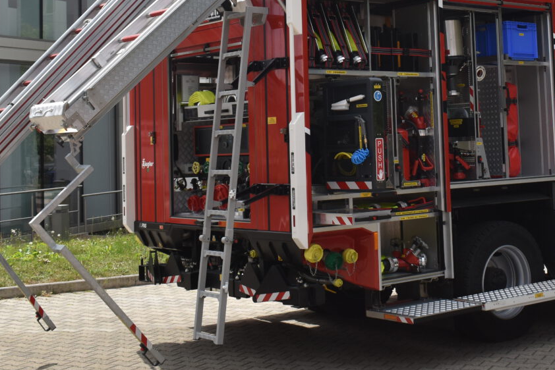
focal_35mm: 63
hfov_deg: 31.7
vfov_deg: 21.2
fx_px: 970
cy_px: 46
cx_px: 369
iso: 400
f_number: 6.3
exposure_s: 1/1600
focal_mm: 23
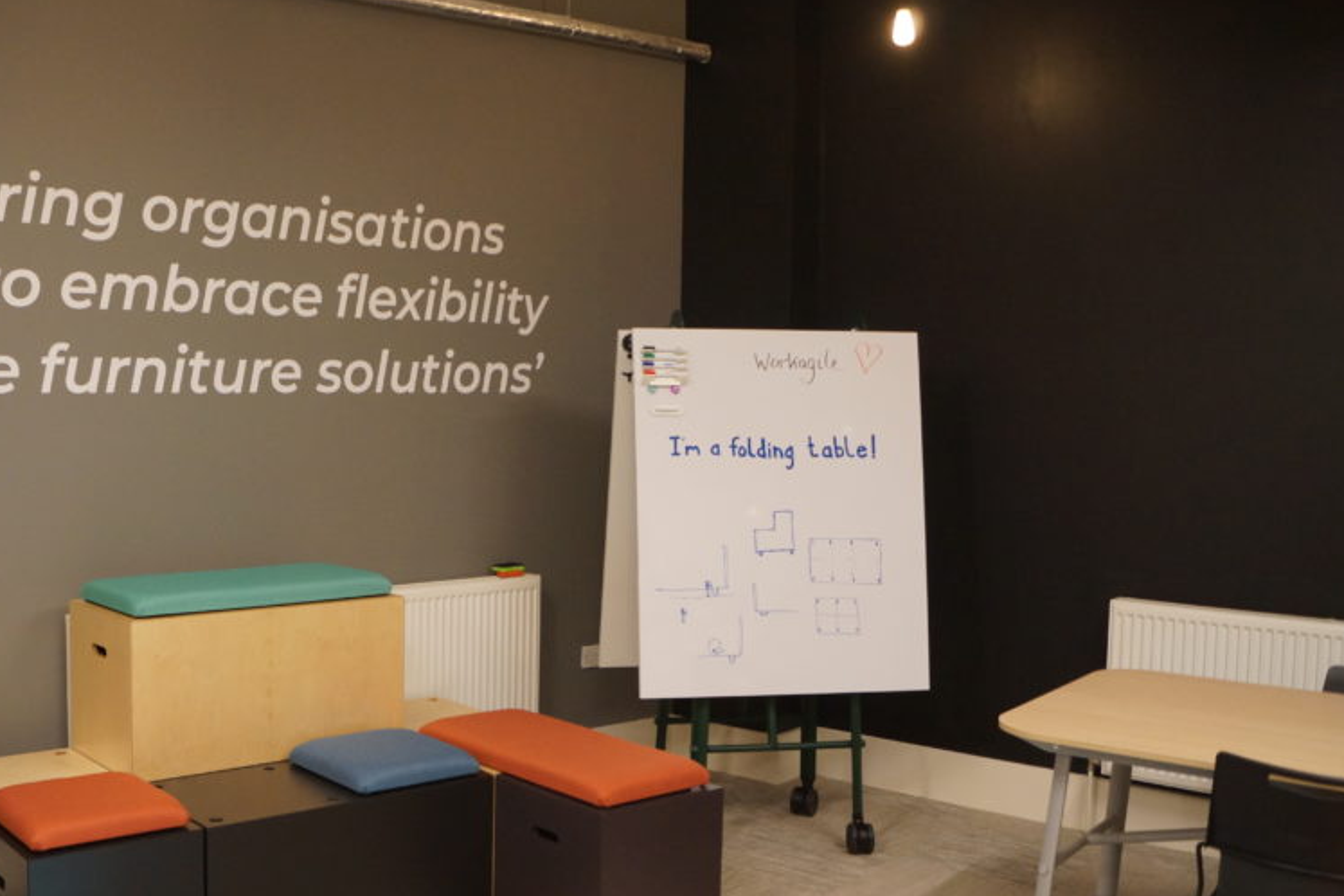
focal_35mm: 37
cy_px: 478
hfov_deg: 50.9
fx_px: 1381
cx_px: 439
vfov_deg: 35.9
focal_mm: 18
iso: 800
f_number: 4
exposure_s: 1/60
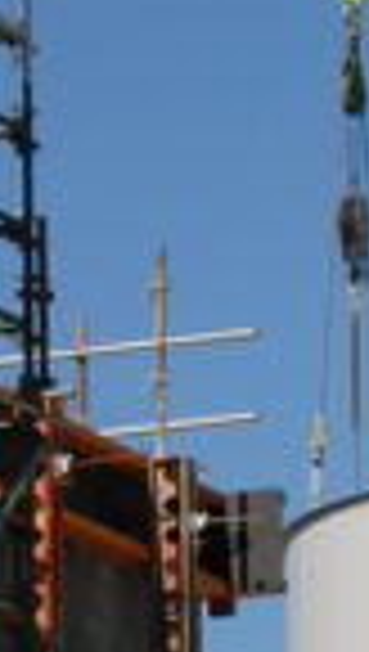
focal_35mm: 416
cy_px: 908
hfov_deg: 2.9
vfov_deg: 5.2
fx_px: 7207
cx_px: 1076
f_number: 13
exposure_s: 1/100
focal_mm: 50
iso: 100
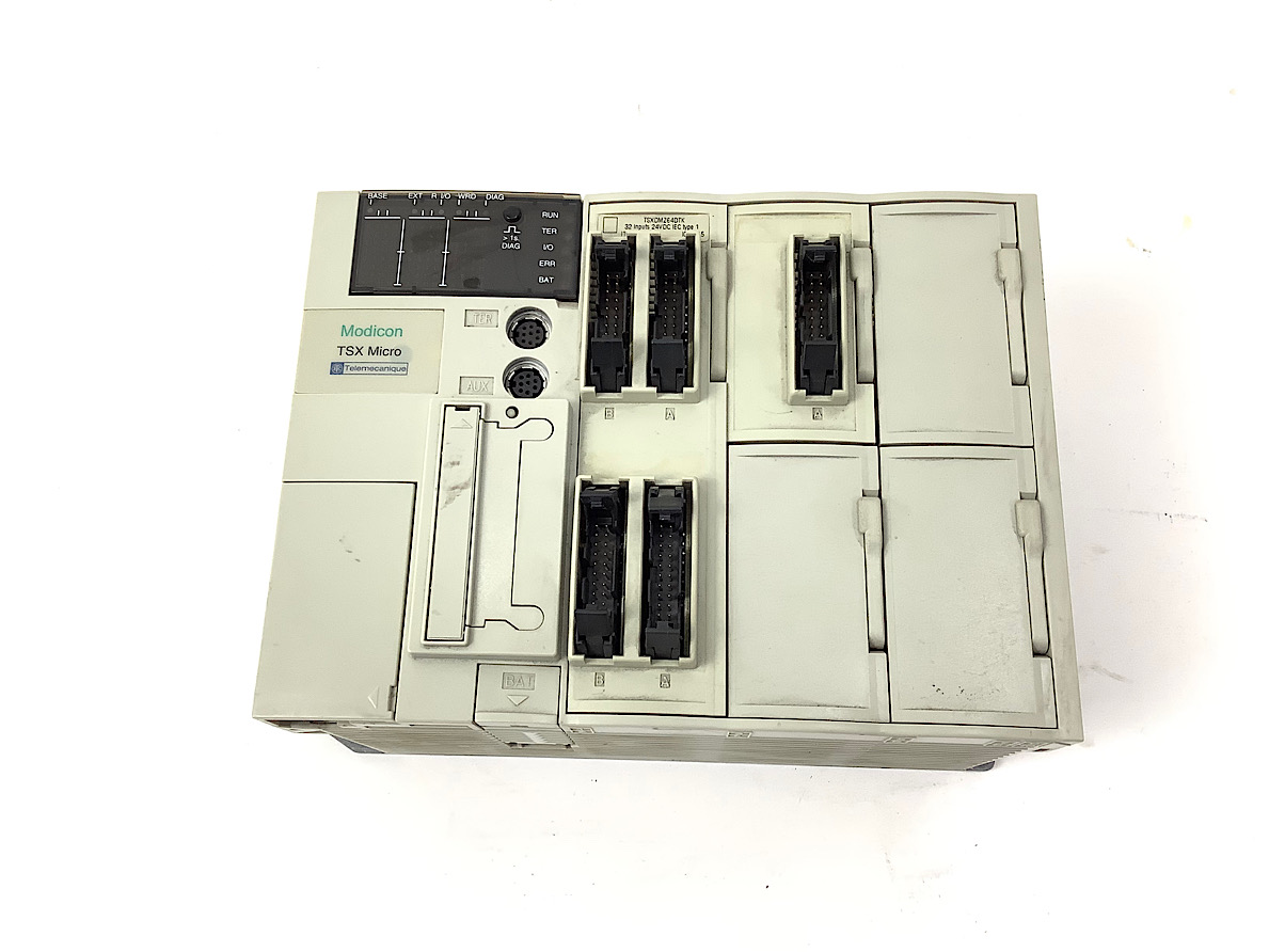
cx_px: 634
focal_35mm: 31
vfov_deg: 45.4
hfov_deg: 58.3
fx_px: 1137
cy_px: 476
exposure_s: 1/50
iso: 100
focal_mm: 3.3
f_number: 2.4
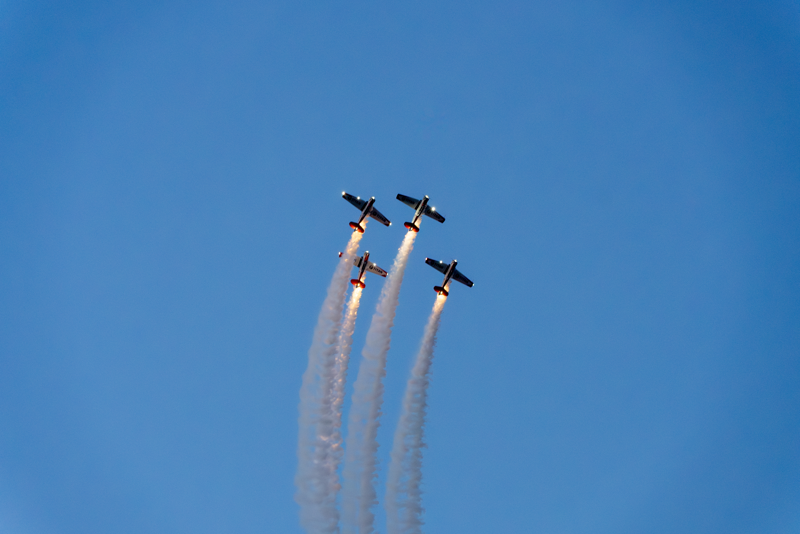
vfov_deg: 9.2
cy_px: 267
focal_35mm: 150
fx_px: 3335
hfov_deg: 13.7
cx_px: 400
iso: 12800
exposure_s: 1/125
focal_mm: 150
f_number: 5
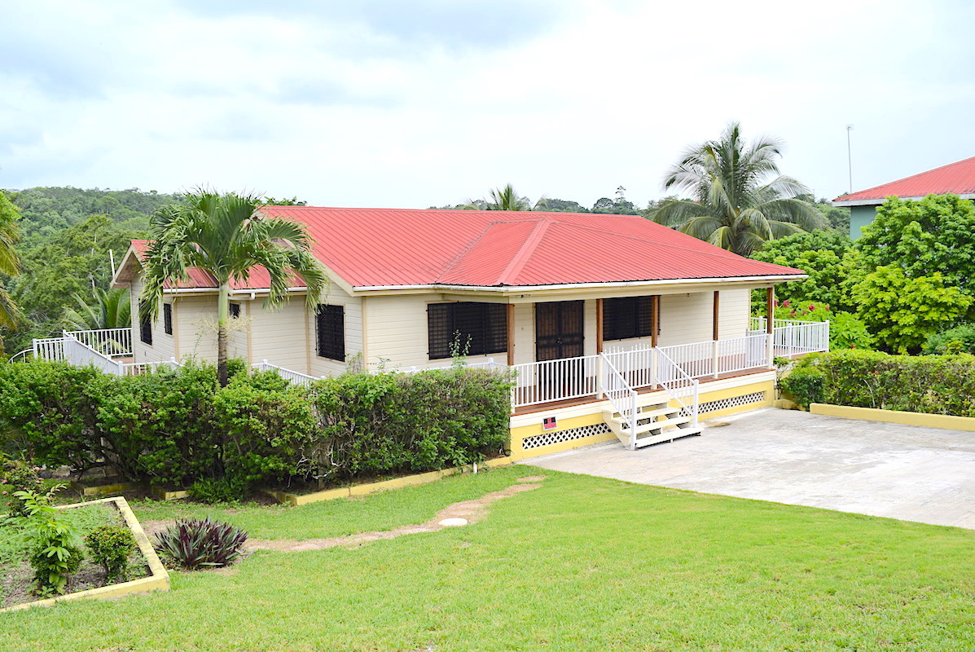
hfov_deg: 67.3
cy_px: 326
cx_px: 488
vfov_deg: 48.0
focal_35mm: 27
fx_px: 732
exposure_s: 1/320
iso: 200
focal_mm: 18
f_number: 9
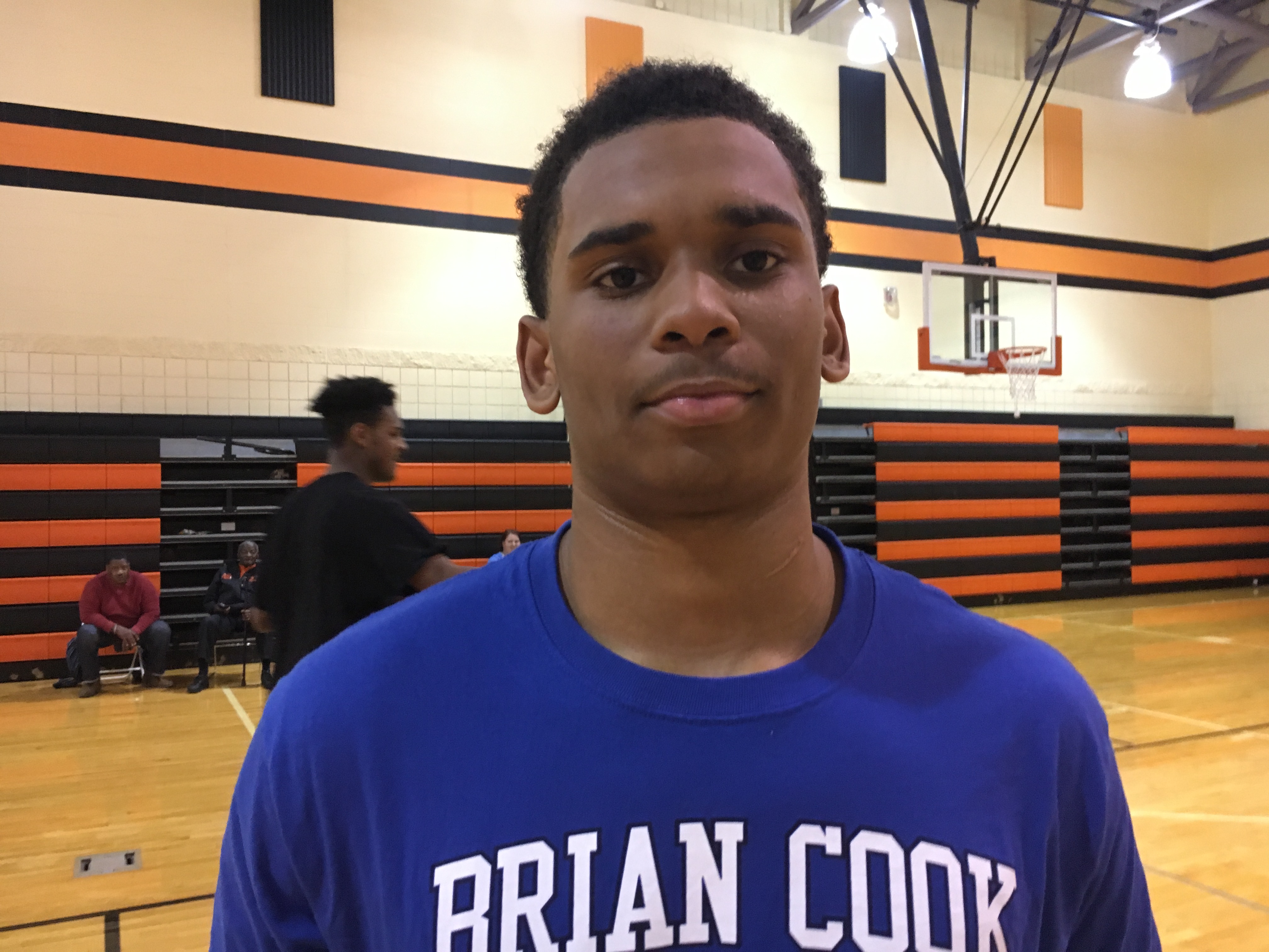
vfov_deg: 48.2
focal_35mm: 29
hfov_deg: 61.7
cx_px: 634
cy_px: 476
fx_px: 1063
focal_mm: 4.15
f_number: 2.2
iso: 200
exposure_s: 1/24
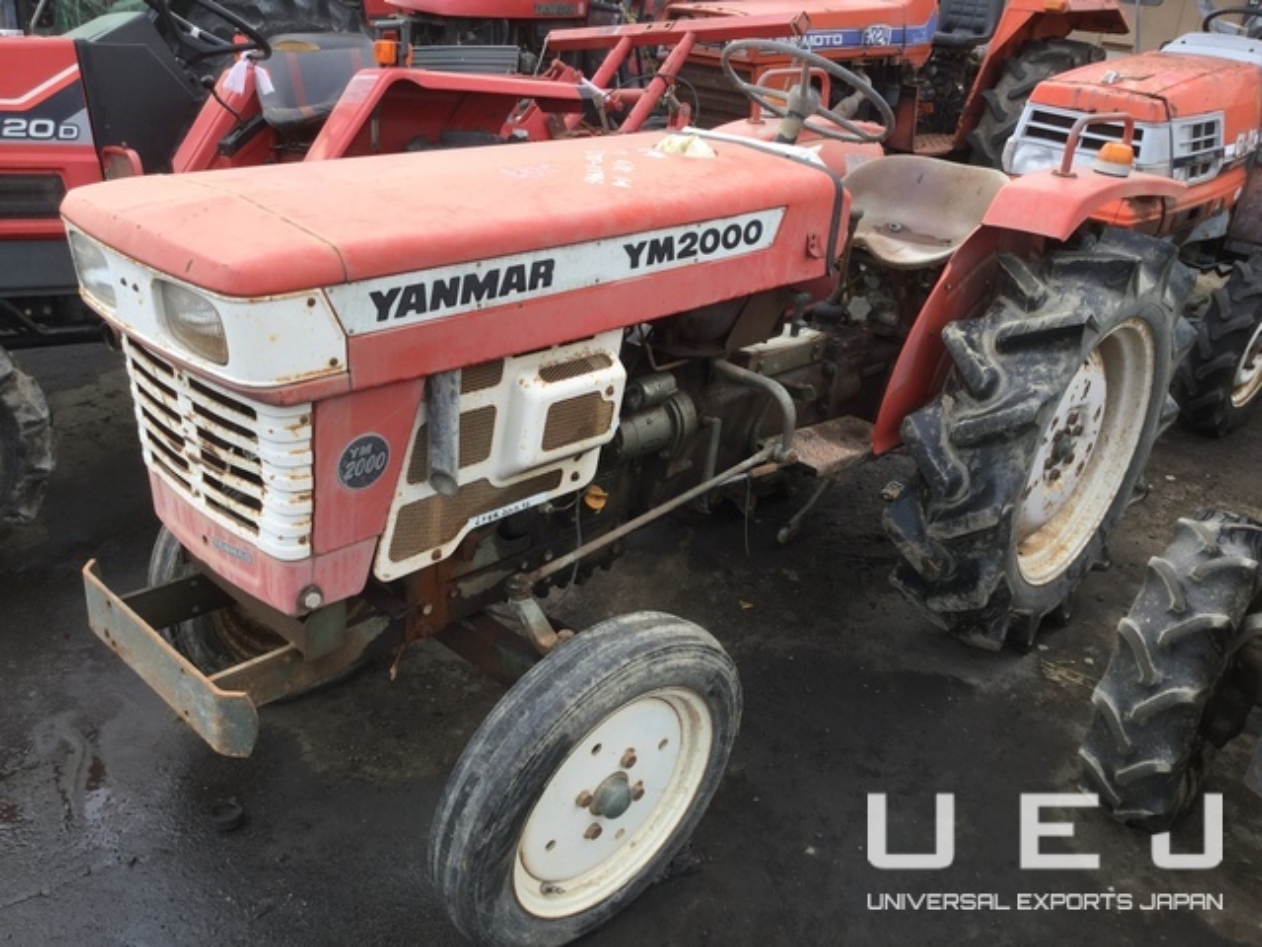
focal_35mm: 31
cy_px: 474
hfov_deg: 58.4
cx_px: 631
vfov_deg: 45.4
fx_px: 1130
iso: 25
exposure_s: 1/166
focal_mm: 3.3
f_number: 2.4
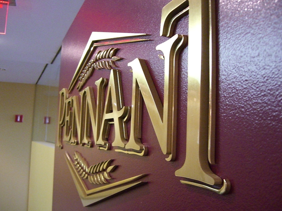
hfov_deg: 49.0
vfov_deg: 37.7
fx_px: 310
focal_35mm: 38
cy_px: 106
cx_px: 141
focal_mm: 7.9
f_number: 2.8
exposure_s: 1/100
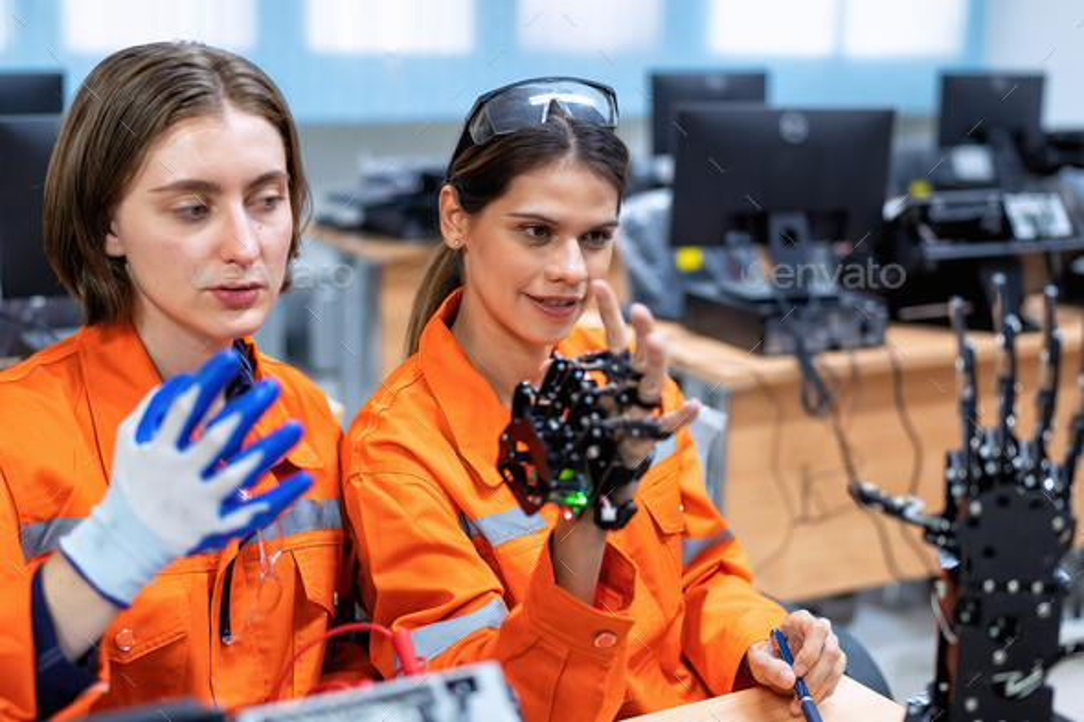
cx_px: 542
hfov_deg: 38.2
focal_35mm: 52
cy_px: 361
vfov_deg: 26.0
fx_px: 1565
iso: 1000
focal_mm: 35
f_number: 1.4
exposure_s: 1/1250
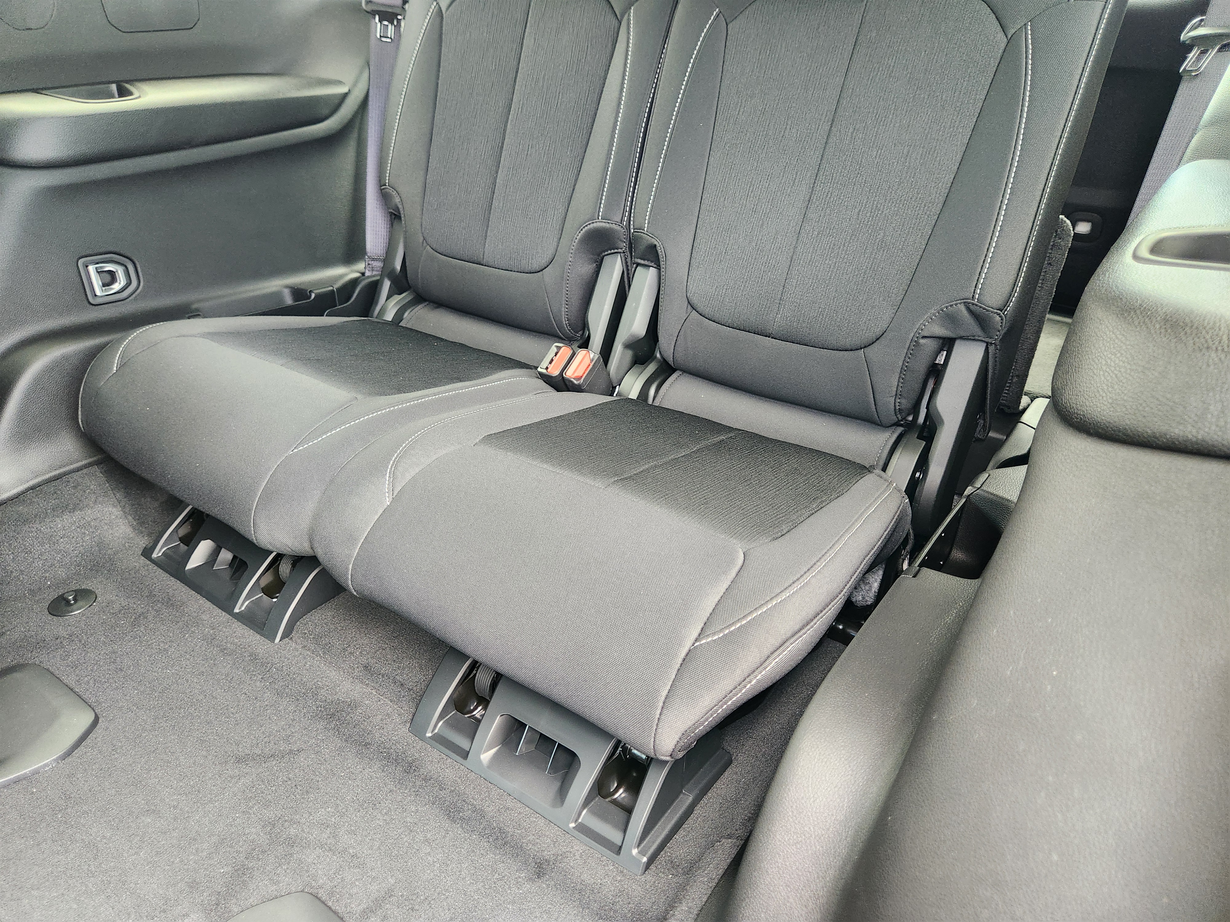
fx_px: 817
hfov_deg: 73.9
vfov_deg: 58.9
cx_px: 615
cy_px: 461
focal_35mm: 23
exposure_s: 1/120
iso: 500
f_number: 1.8
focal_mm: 5.4
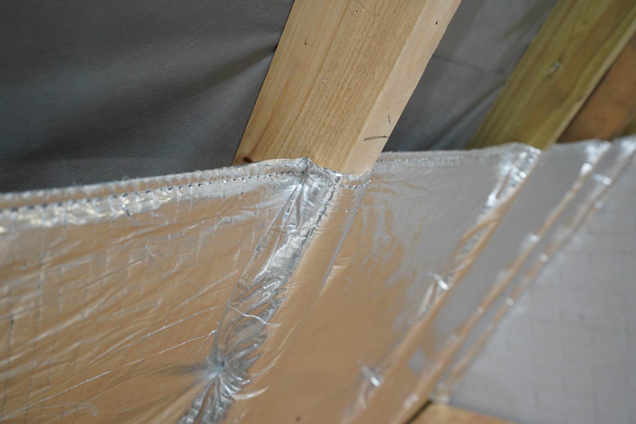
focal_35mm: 27
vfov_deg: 47.9
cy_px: 212
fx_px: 477
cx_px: 318
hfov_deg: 67.4
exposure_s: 1/30
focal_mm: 27
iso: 1250
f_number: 4
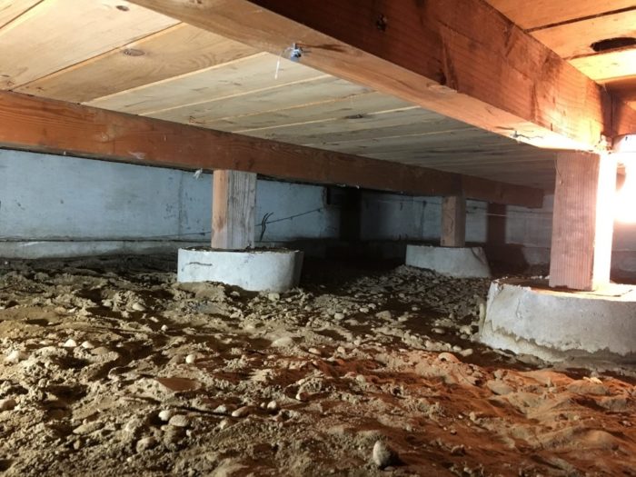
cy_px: 238
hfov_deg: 61.7
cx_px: 318
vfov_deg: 48.2
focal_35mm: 29
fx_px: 533
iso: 200
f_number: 2.2
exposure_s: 1/30
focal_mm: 4.15
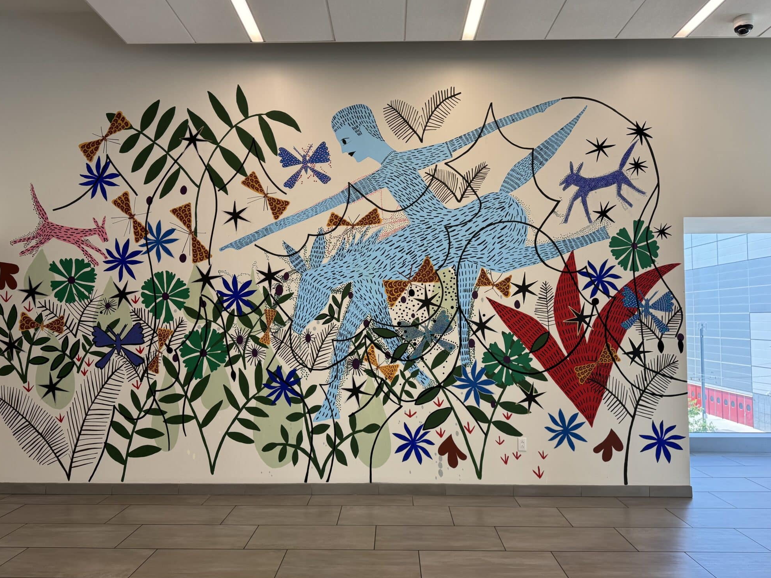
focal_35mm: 25
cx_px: 381
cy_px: 292
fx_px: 557
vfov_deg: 54.9
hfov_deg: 69.4
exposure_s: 1/120
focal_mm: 6.86
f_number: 1.78
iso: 80
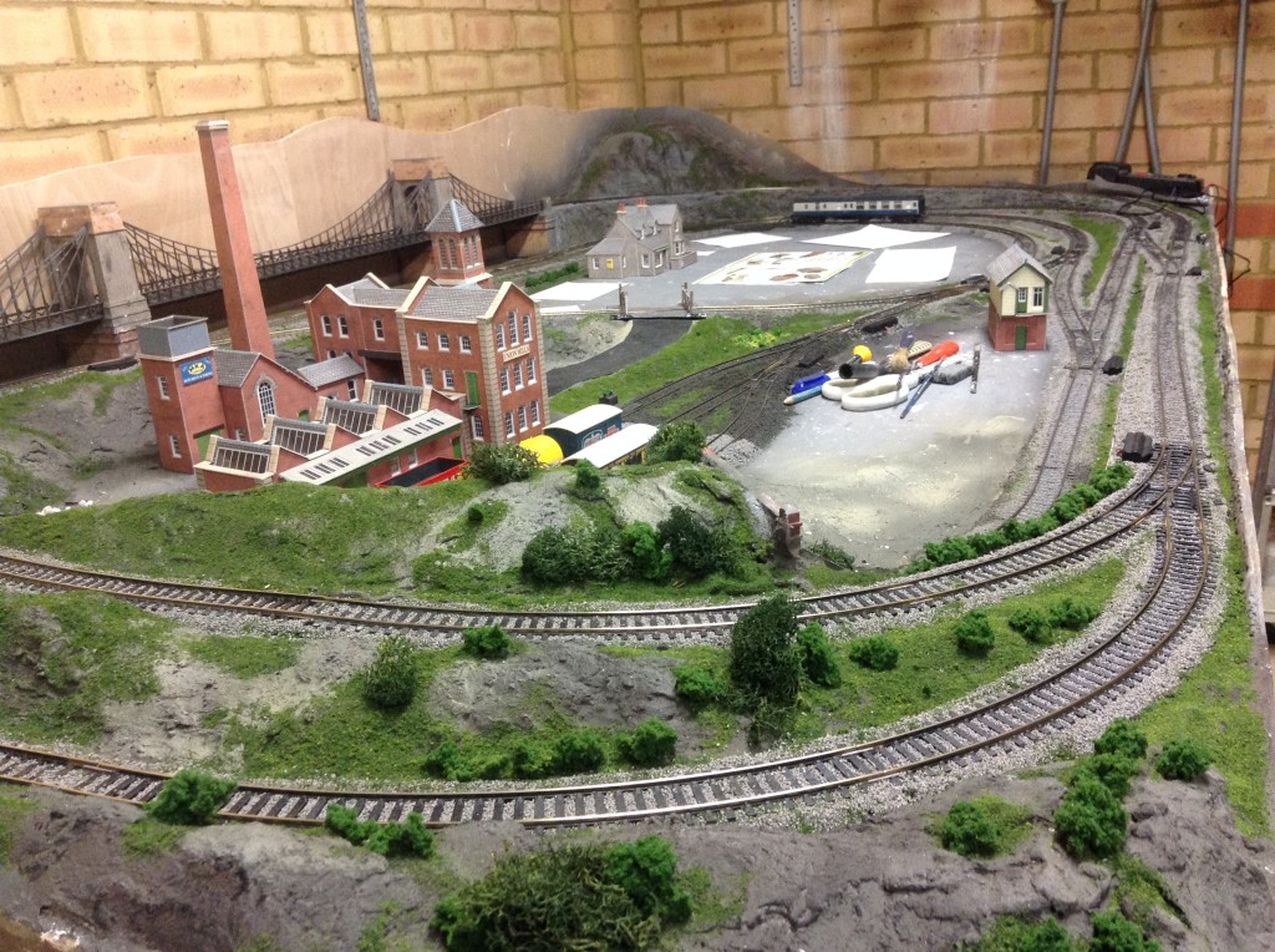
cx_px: 638
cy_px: 476
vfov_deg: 42.8
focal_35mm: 33
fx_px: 1213
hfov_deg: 55.4
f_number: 2.4
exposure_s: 1/24
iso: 125
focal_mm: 3.3
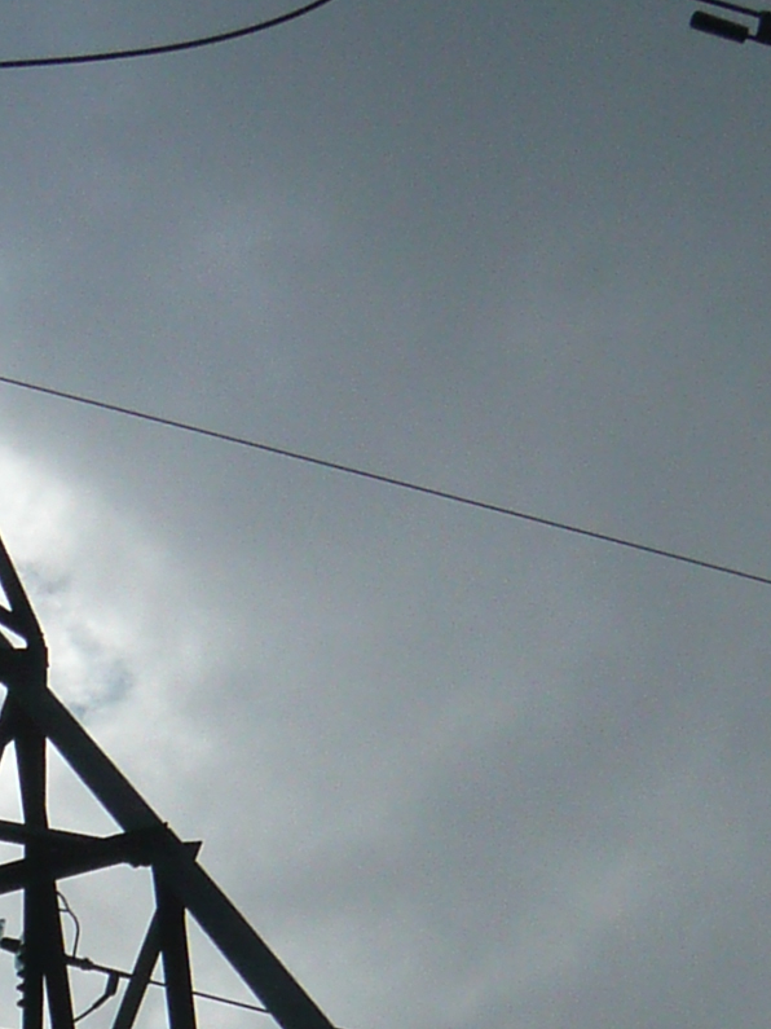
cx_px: -238
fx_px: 3921
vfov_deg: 14.0
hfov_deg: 11.0
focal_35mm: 132
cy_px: 1565
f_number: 9
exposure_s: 1/640
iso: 100
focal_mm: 5.2
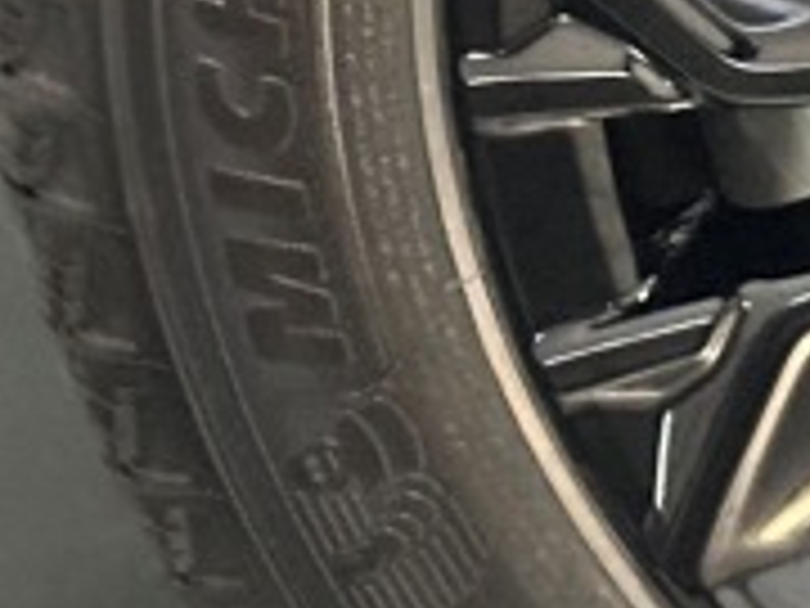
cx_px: 1647
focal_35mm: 273
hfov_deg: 7.0
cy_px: -59
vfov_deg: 5.4
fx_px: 6388
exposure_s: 1/24
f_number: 1.78
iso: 640
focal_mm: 6.86
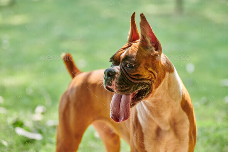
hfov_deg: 17.1
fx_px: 760
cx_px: 114
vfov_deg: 11.4
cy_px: 76
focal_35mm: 120
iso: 400
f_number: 3.2
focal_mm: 120
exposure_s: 1/500
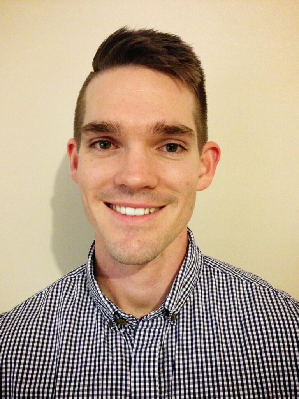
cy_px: 200
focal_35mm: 33
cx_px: 150
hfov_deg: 42.9
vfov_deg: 55.4
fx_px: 380
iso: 400
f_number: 2.4
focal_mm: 4.12
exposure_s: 1/15
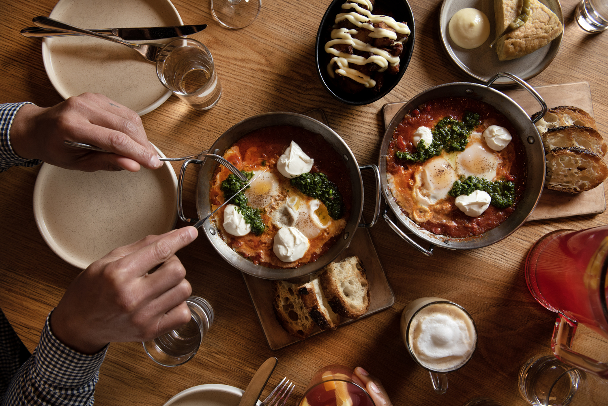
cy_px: 203
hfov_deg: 58.7
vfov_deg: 41.2
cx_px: 304
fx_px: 541
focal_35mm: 32
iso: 400
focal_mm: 32
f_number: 5.6
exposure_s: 1/80
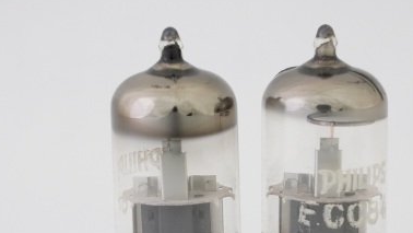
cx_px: 235
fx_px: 2038
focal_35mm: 186
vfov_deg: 6.5
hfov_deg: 11.6
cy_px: 209
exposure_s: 1/3
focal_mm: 105
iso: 800
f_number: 11
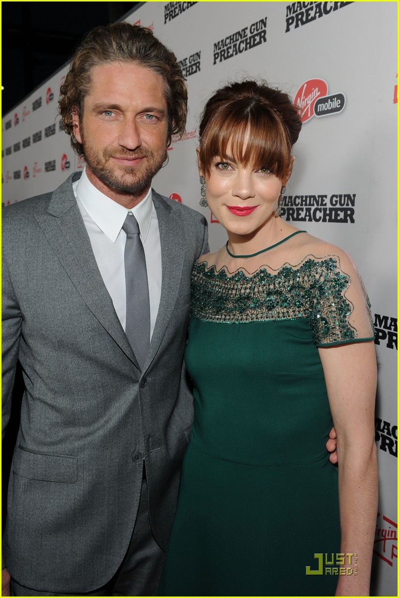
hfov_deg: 38.9
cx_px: 200
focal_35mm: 34
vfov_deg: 55.8
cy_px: 299
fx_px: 565
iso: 500
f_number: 6.3
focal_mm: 34
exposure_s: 1/60
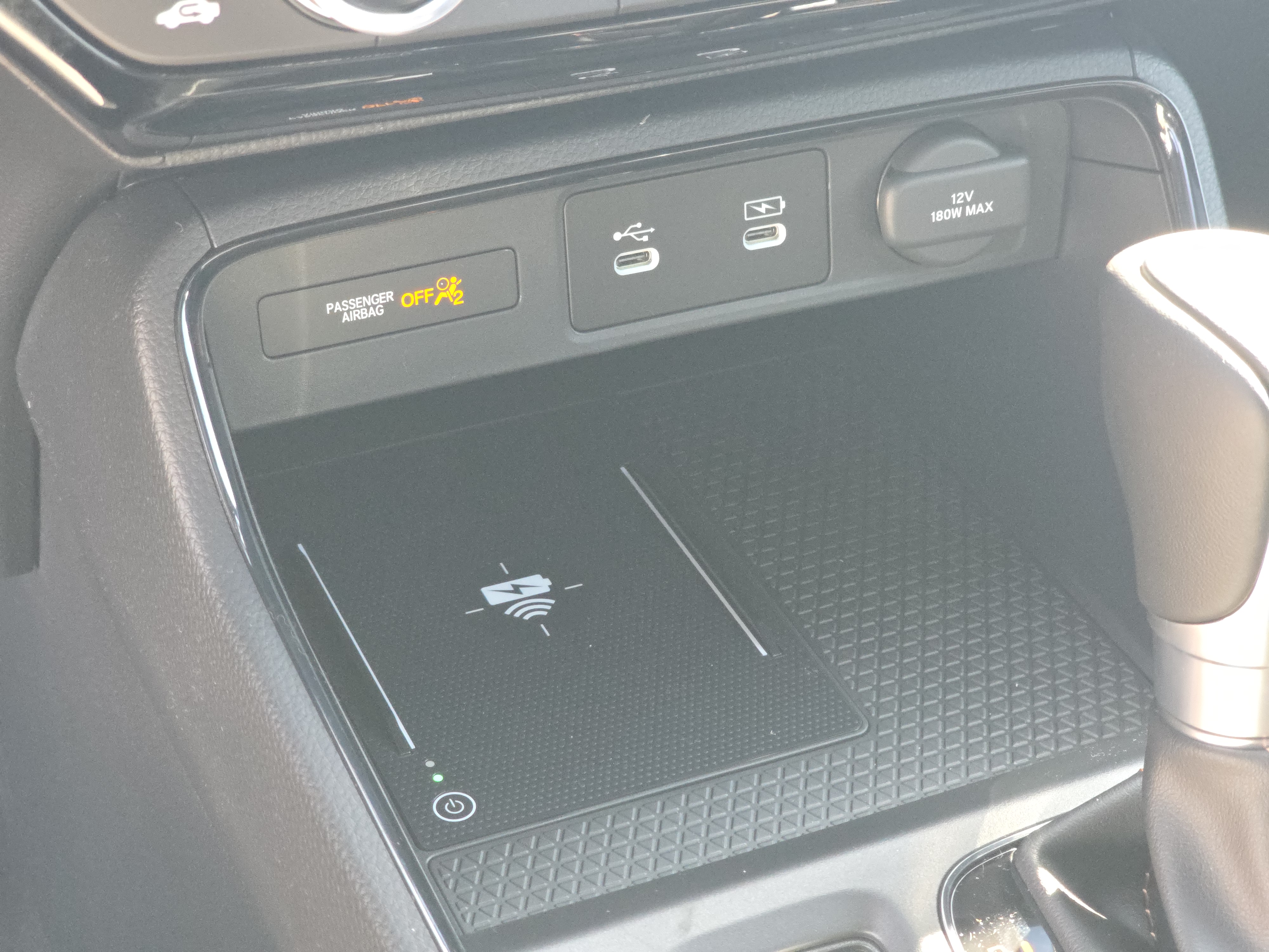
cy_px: 476
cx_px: 634
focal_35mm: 69
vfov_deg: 21.3
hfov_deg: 28.2
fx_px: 2529
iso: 320
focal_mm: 7.9
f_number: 2.4
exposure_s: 1/120
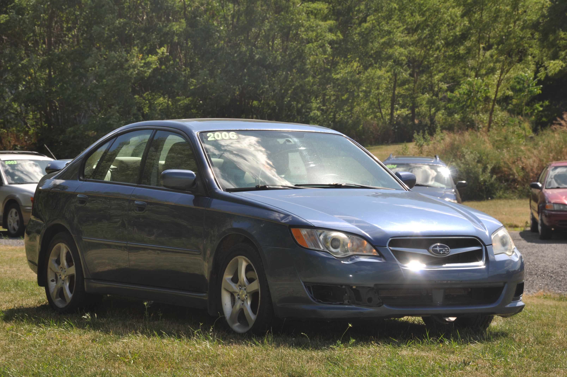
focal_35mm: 120
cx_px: 284
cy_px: 188
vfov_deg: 11.4
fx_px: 1888
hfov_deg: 17.1
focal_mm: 80
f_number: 10
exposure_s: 1/200
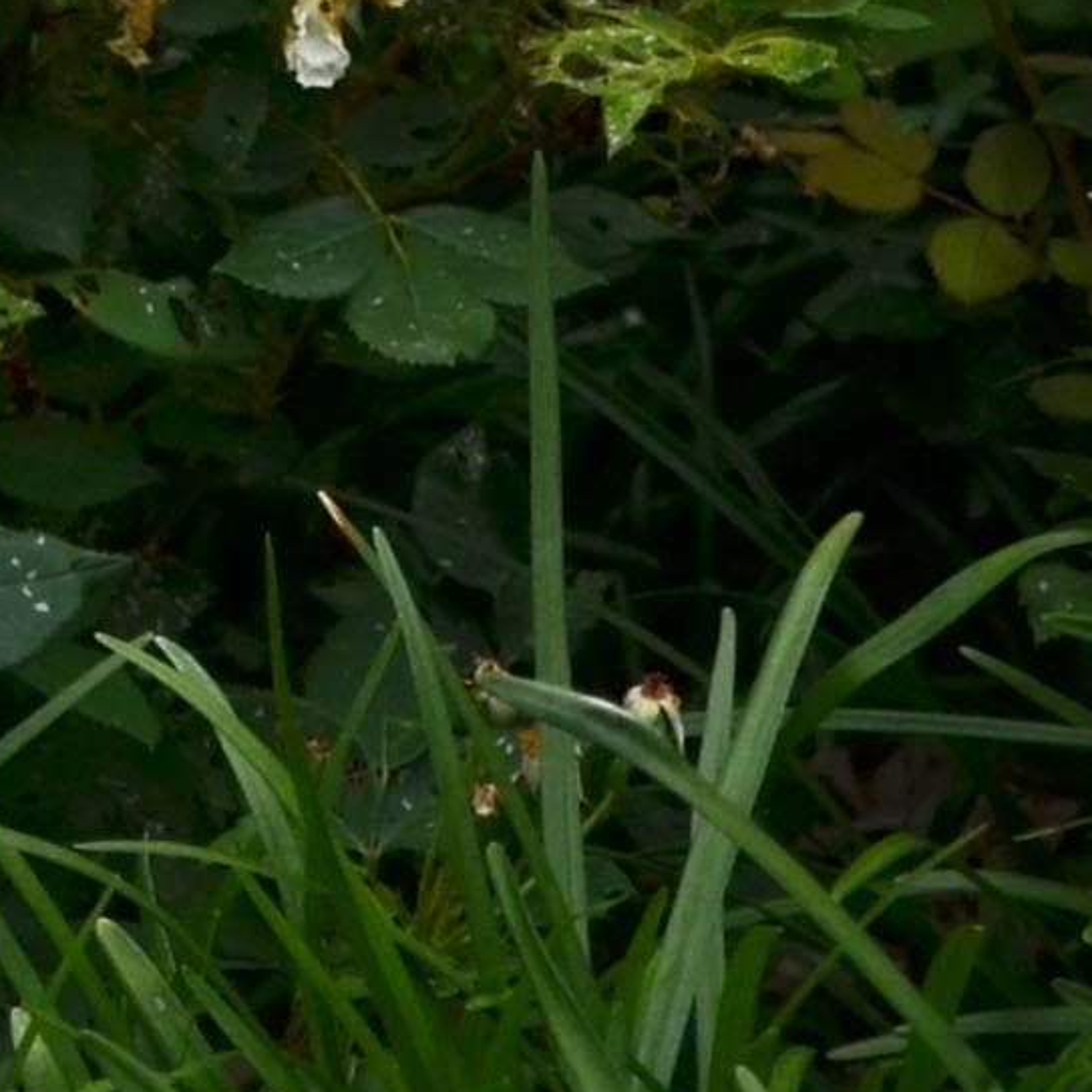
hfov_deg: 2.7
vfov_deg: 2.8
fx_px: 22658
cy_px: -718
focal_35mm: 635
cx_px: -2496
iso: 100
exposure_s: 1/1600
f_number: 4
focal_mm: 55
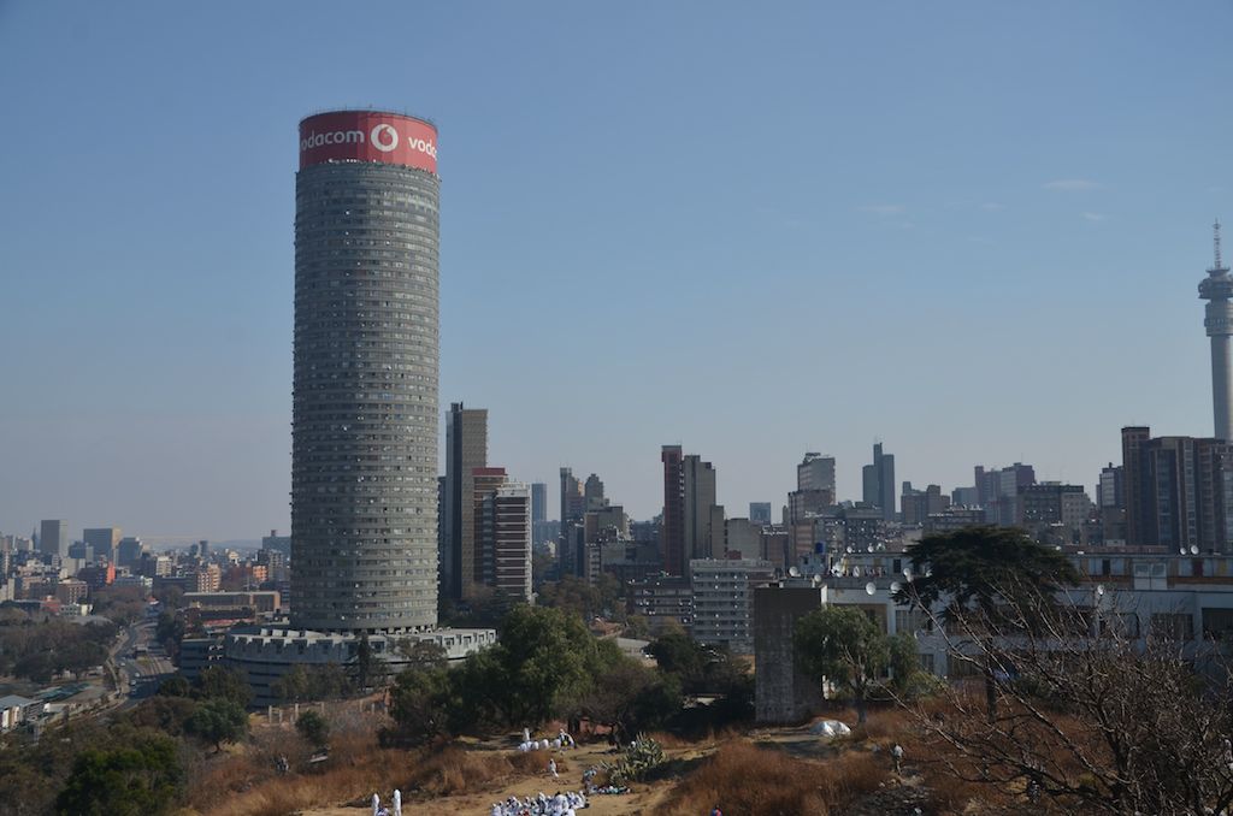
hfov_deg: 46.5
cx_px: 616
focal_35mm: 42
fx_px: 1435
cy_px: 408
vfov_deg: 31.7
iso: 160
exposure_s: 1/250
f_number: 8
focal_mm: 28
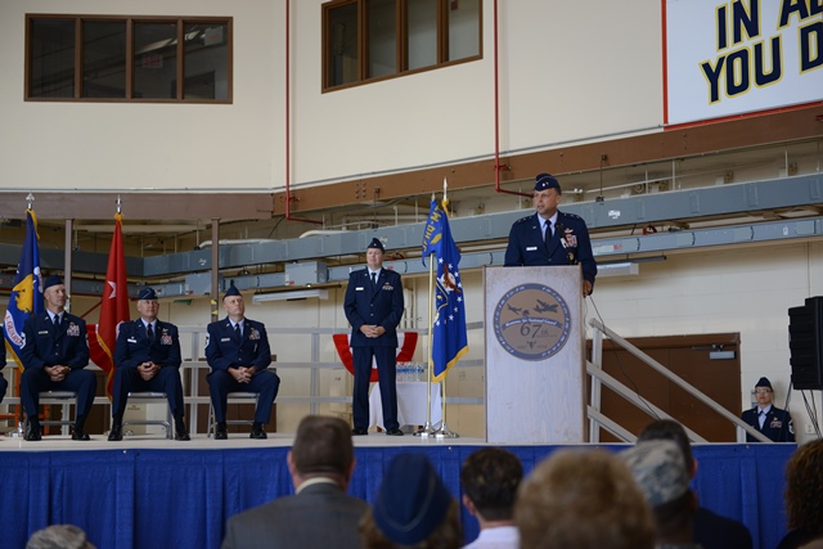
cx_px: 412
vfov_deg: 20.6
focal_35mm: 66
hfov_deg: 30.5
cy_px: 274
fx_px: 1509
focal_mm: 66
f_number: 2.8
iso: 1000
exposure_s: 1/500
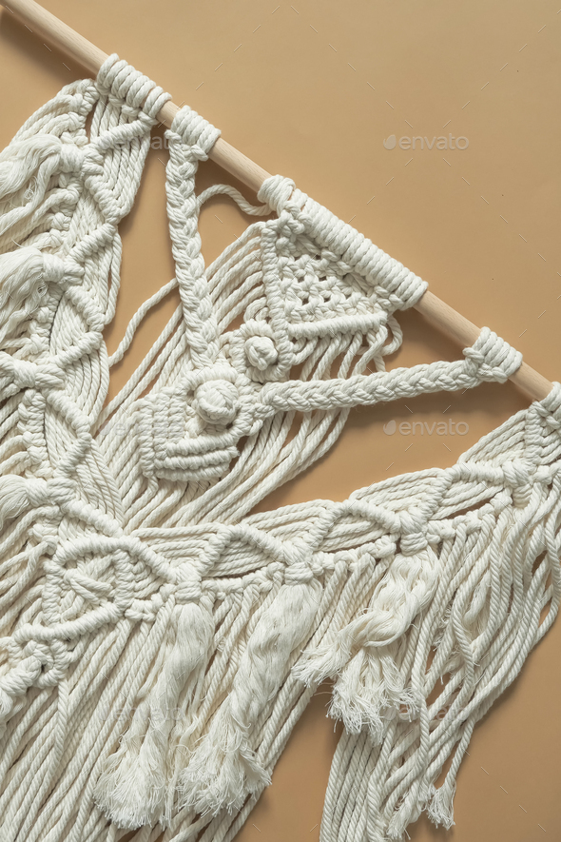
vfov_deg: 40.3
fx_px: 1145
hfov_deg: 27.5
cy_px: 421
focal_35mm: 49
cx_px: 280
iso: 200
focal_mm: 32.9
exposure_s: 1/8
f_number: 3.6
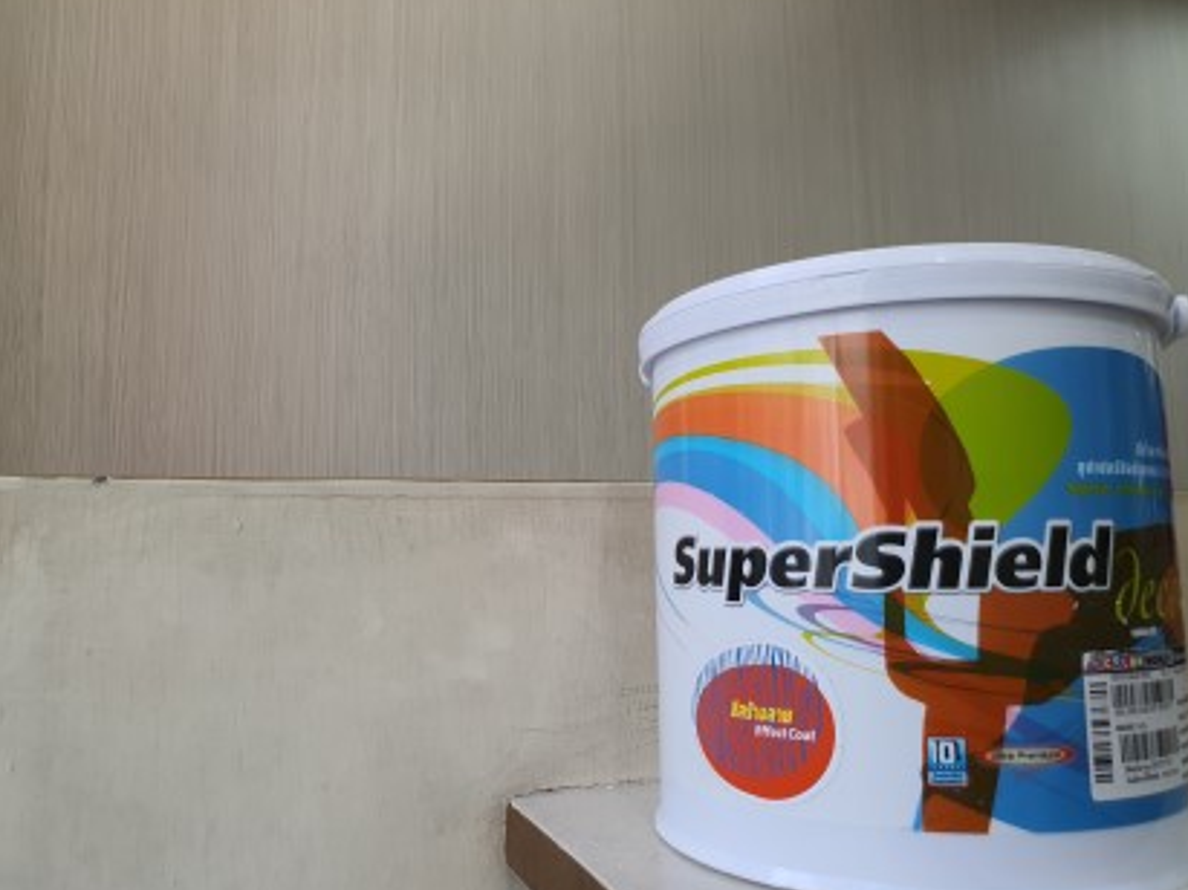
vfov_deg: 51.3
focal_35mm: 27
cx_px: 614
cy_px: 448
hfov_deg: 65.3
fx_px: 926
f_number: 2.4
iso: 100
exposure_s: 1/100
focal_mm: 4.3
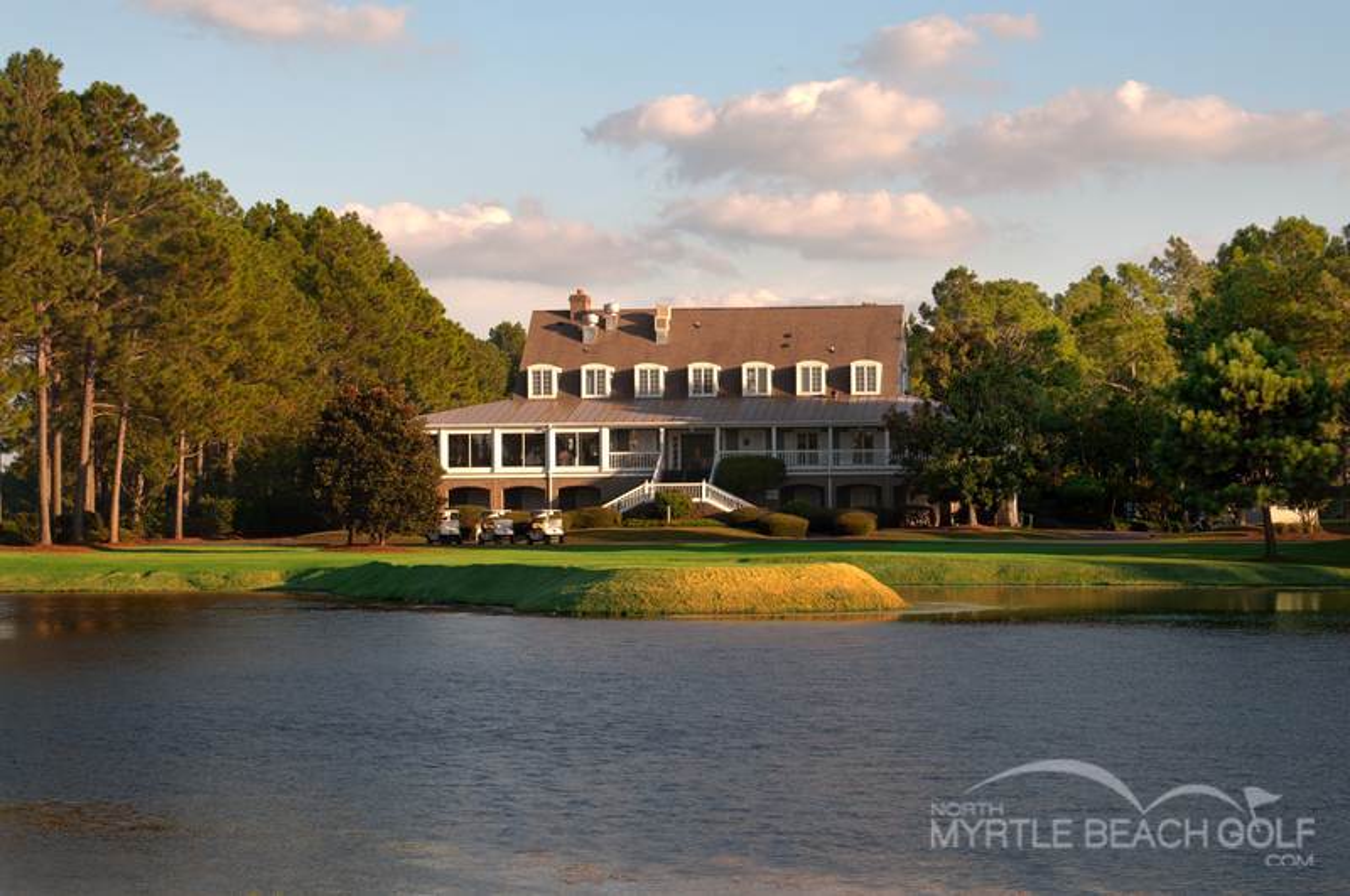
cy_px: 448
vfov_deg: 18.1
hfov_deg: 27.0
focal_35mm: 75
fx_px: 2808
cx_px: 675
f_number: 11
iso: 320
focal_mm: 50
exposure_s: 1/200
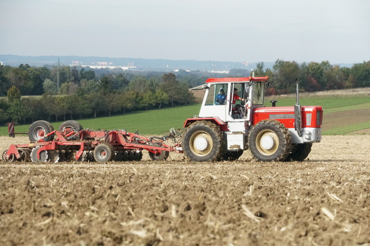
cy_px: 123
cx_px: 185
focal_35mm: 286
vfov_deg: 4.8
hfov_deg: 7.2
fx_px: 2944
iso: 6400
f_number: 14
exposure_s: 1/4000
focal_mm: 191
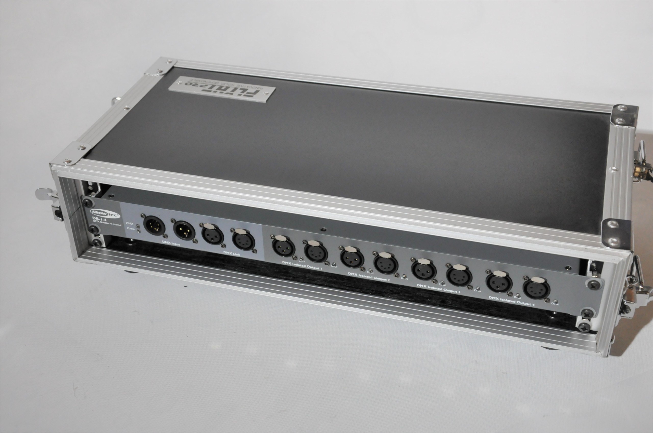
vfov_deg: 28.0
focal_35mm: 48
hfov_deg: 41.2
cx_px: 326
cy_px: 216
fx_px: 870
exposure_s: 1/160
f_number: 6.3
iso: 1600
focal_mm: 32
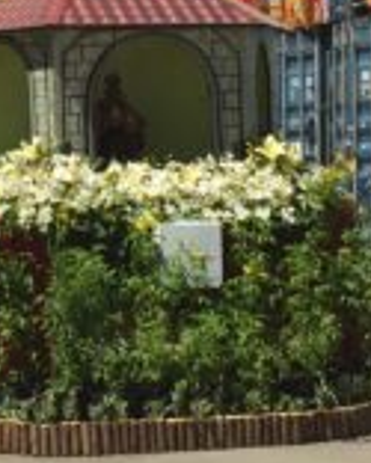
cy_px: 3
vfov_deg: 13.7
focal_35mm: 139
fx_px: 1906
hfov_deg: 11.0
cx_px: 9
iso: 32
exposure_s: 1/3597
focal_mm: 4.15
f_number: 2.2
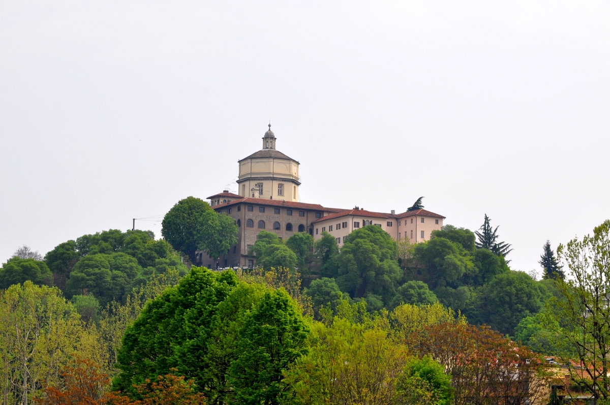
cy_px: 202
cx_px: 305
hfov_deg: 19.5
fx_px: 1777
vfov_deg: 13.0
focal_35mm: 105
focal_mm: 70
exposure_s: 1/400
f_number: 10
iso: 200
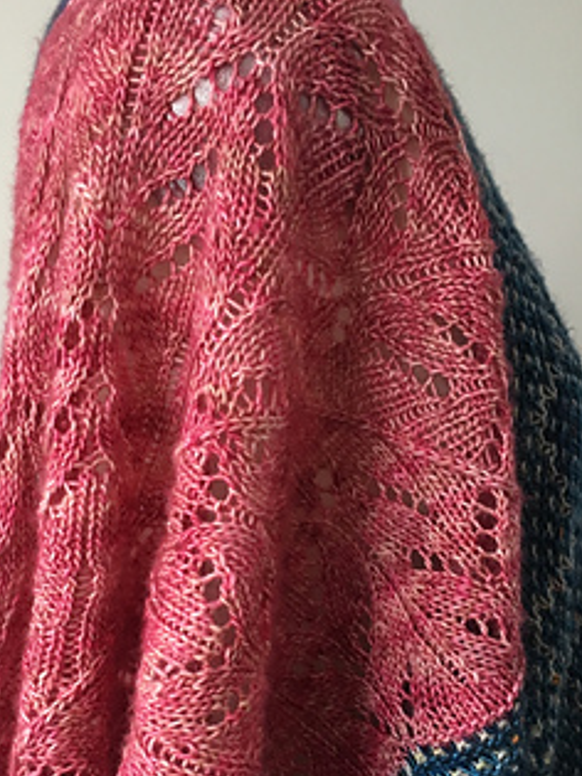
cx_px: 208
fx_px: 1032
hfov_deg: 31.3
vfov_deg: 40.9
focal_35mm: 46
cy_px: 488
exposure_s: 1/33
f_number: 2.2
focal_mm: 4.15
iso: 125
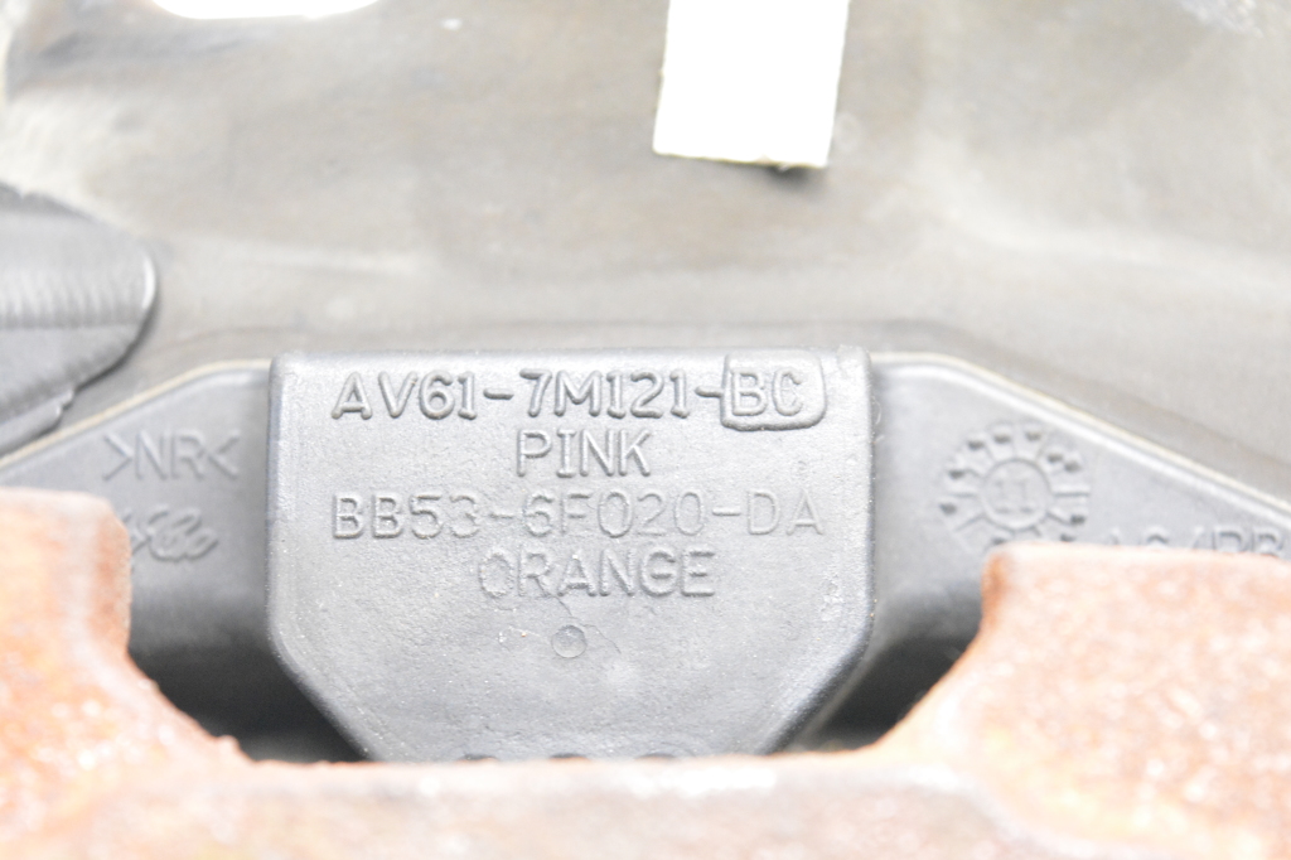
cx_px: 646
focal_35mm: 82
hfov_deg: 24.6
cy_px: 430
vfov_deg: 16.5
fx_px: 2957
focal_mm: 55
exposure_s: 1/200
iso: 6400
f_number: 7.1
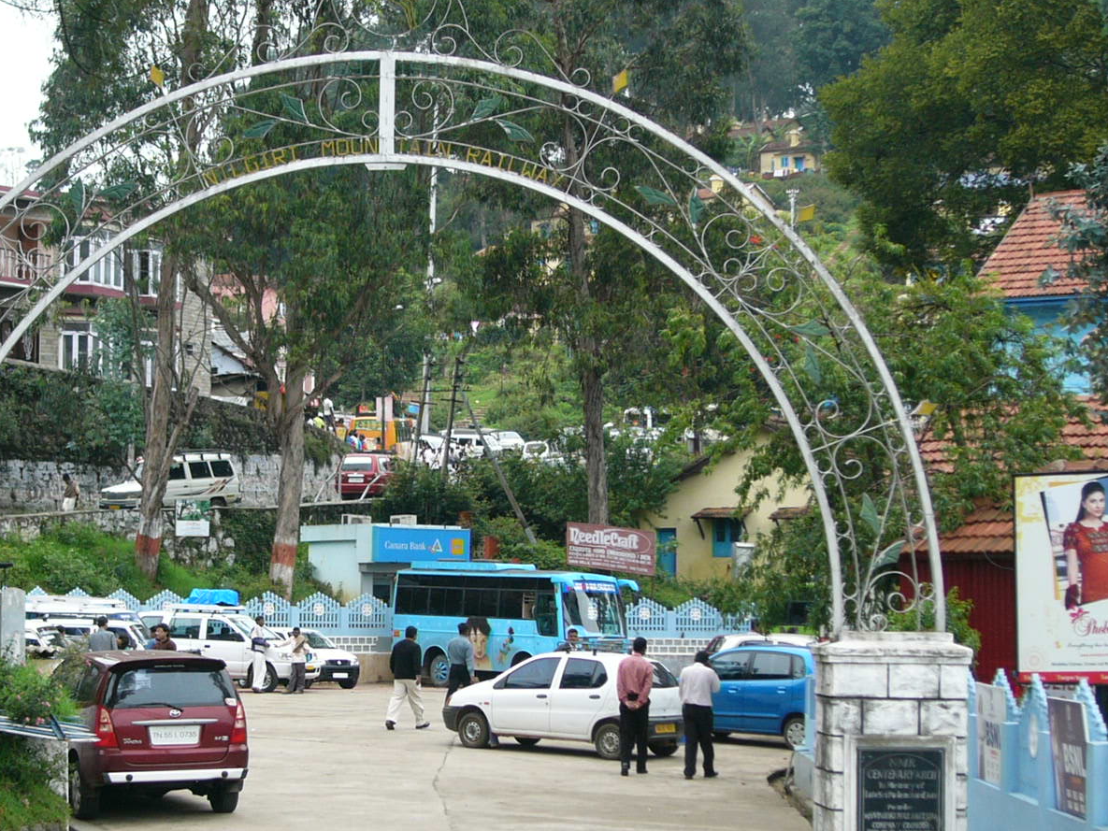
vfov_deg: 18.2
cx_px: 365
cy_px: 510
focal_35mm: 81
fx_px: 2593
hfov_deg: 24.0
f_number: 3.7
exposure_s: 1/200
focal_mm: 10
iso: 50
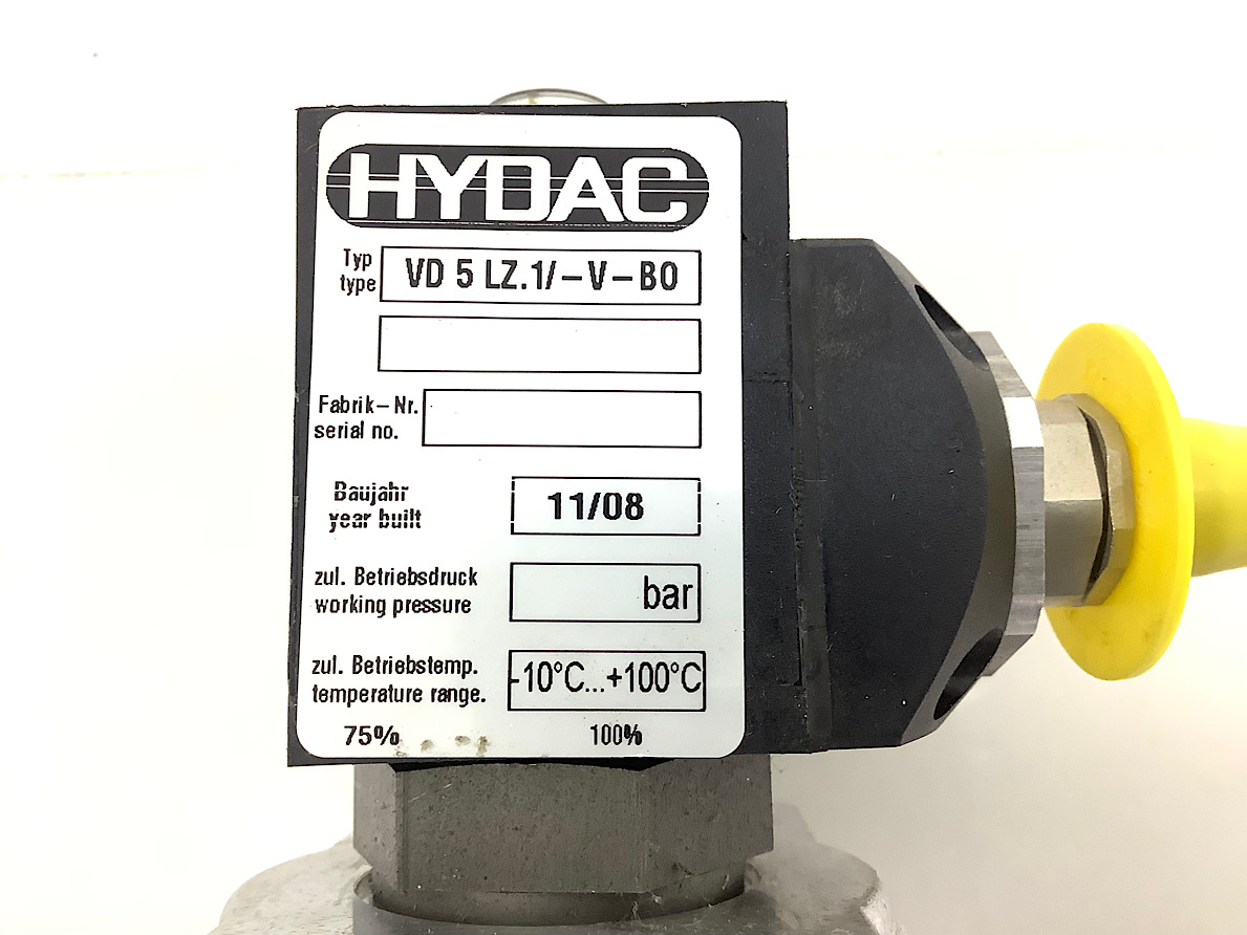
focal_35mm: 31
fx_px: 1117
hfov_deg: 58.3
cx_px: 624
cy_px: 468
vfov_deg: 45.4
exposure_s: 1/50
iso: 200
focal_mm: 3.3
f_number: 2.4
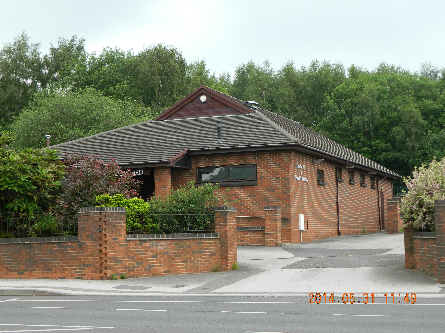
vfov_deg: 21.0
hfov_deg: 27.8
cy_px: 166
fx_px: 900
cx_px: 222
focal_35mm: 70
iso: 80
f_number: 4
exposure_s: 1/80
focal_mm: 12.6
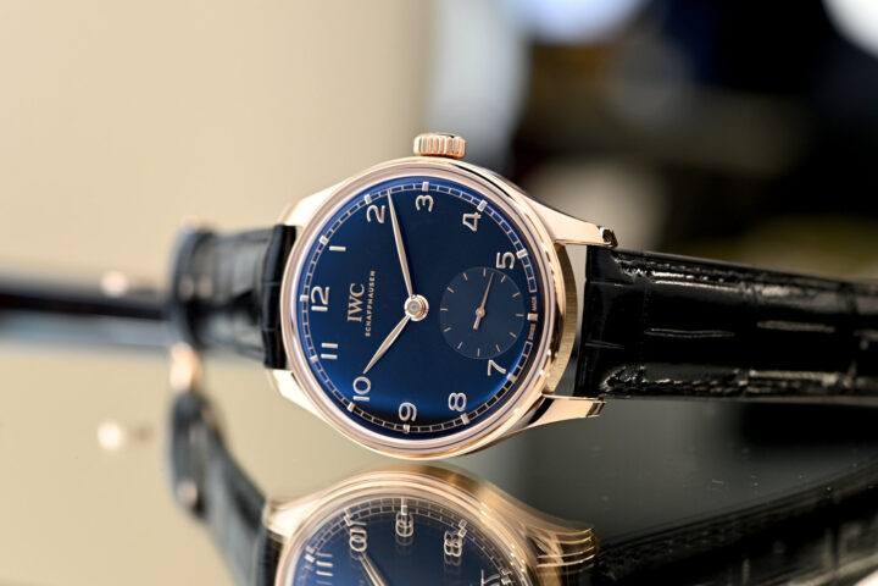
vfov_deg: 22.6
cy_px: 293
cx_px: 439
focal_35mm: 60
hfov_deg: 33.4
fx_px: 1463
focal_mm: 60
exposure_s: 1/50
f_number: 5.6
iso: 400
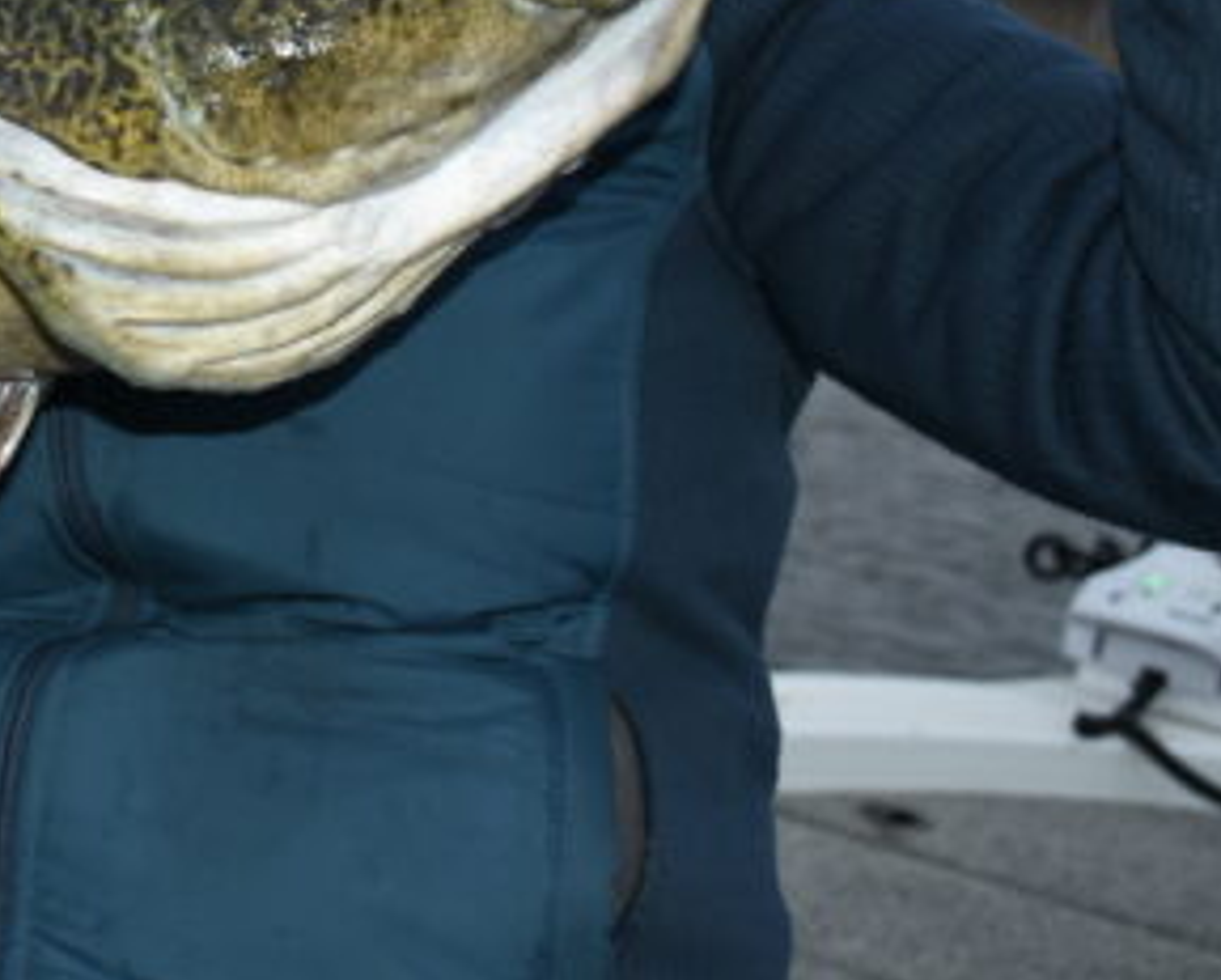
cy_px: -93
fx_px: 2713
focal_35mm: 75
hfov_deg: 23.3
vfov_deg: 19.6
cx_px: -237
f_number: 3.5
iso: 100
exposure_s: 1/60
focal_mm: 20
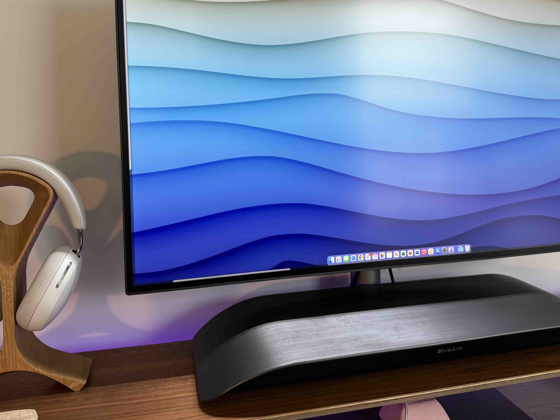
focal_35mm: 32
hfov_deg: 56.7
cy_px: 142
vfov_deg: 43.6
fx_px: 518
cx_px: 307
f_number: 1.78
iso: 125
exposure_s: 1/120
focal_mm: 6.76
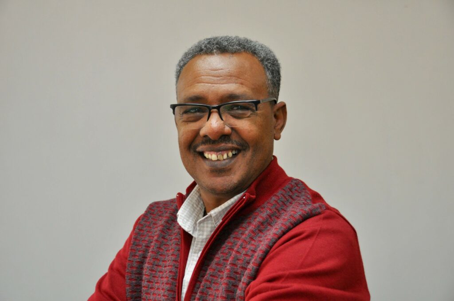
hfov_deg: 33.4
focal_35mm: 60
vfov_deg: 22.6
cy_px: 150
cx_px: 227
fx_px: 756
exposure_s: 1/60
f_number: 4.5
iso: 800
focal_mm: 40
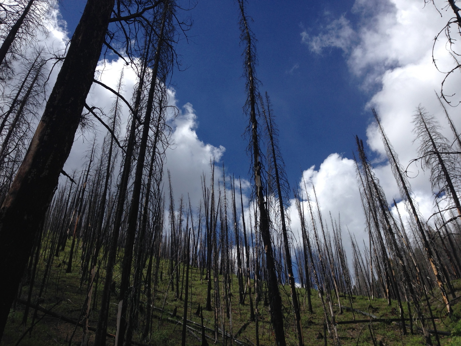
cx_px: 230
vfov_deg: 42.9
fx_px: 439
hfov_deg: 55.4
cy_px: 173
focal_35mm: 33
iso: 50
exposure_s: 1/2857
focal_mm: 4.12
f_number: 2.4
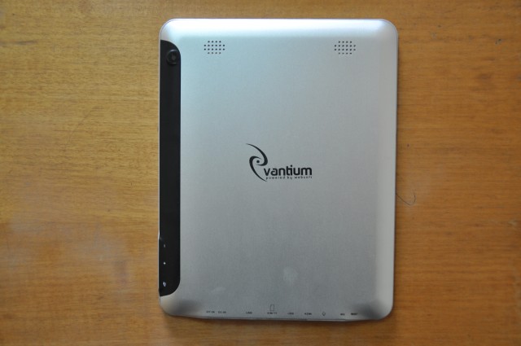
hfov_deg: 49.6
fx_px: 564
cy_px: 173
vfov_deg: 34.1
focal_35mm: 39
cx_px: 260
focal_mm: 26
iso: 400
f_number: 4.5
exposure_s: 1/20
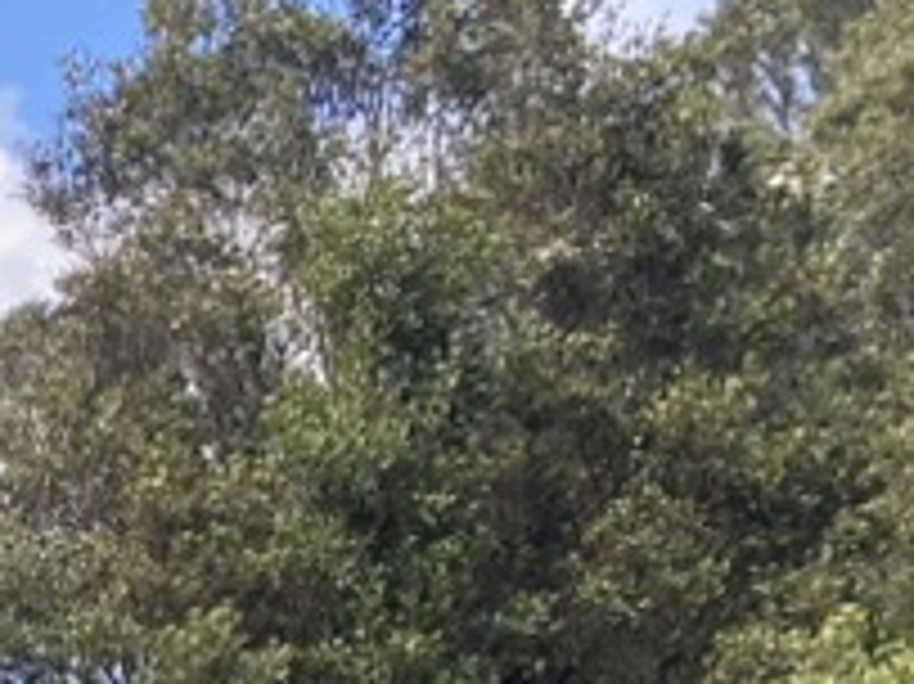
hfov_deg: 12.6
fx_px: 3457
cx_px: -1090
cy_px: 1688
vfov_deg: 9.8
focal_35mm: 131
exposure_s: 1/510
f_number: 1.8
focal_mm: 4.25
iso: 32
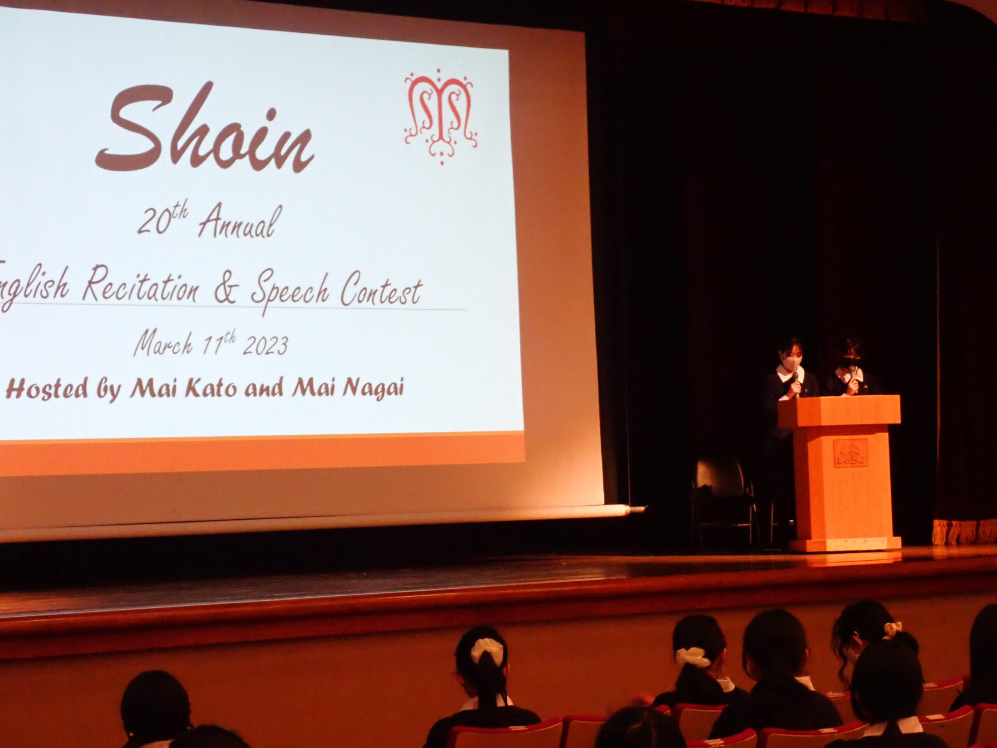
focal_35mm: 100
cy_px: 374
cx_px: 498
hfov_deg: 19.6
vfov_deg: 14.8
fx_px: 2880
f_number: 4.9
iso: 1250
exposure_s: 1/25
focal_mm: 18
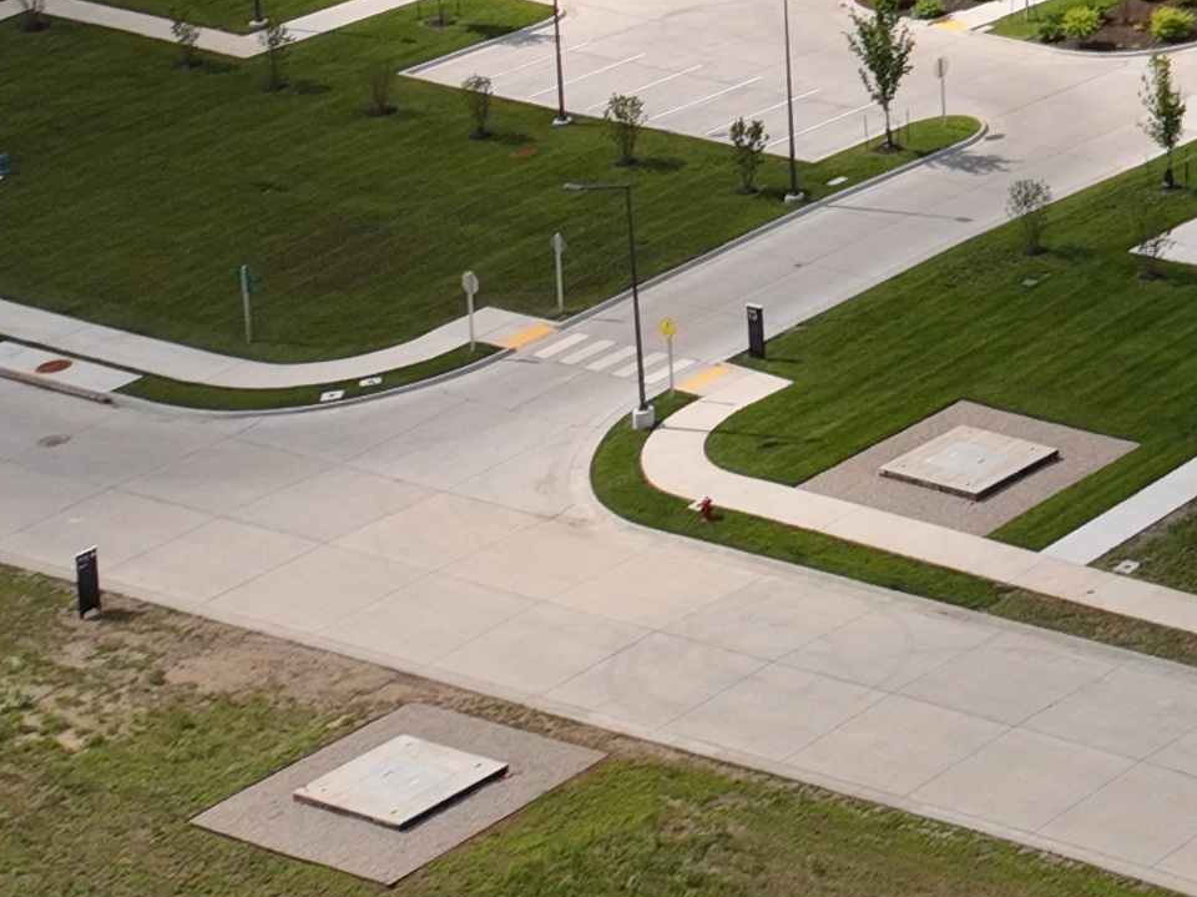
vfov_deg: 10.3
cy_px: -891
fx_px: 4562
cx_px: 2703
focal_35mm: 132
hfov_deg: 12.4
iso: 100
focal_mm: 12.29
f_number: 4
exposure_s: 1/2000
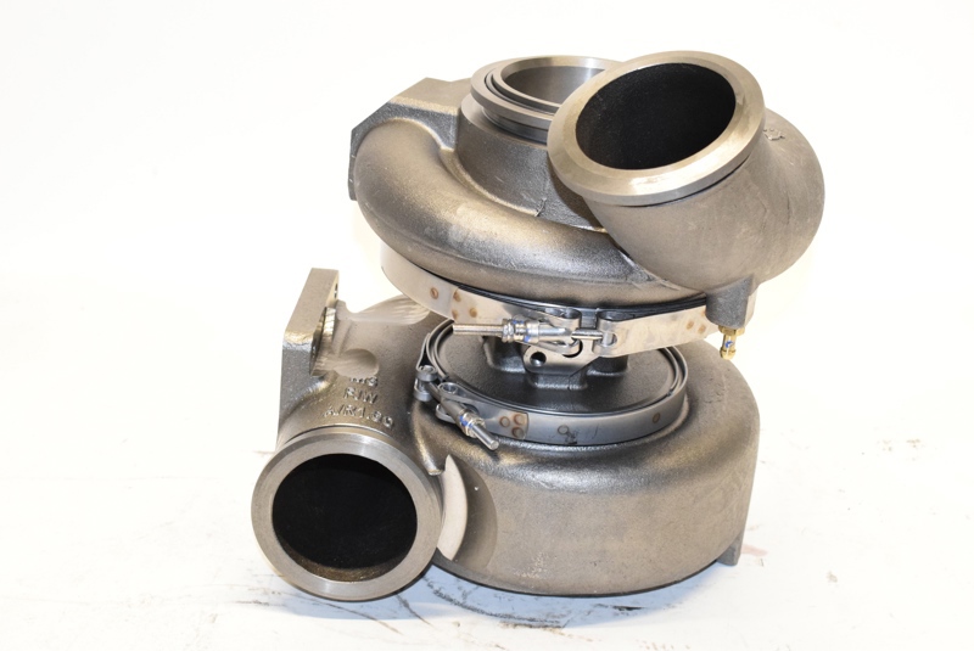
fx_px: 1828
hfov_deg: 29.8
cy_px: 326
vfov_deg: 20.2
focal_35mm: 68
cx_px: 487
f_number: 9
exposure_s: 1/200
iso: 3200
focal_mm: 45
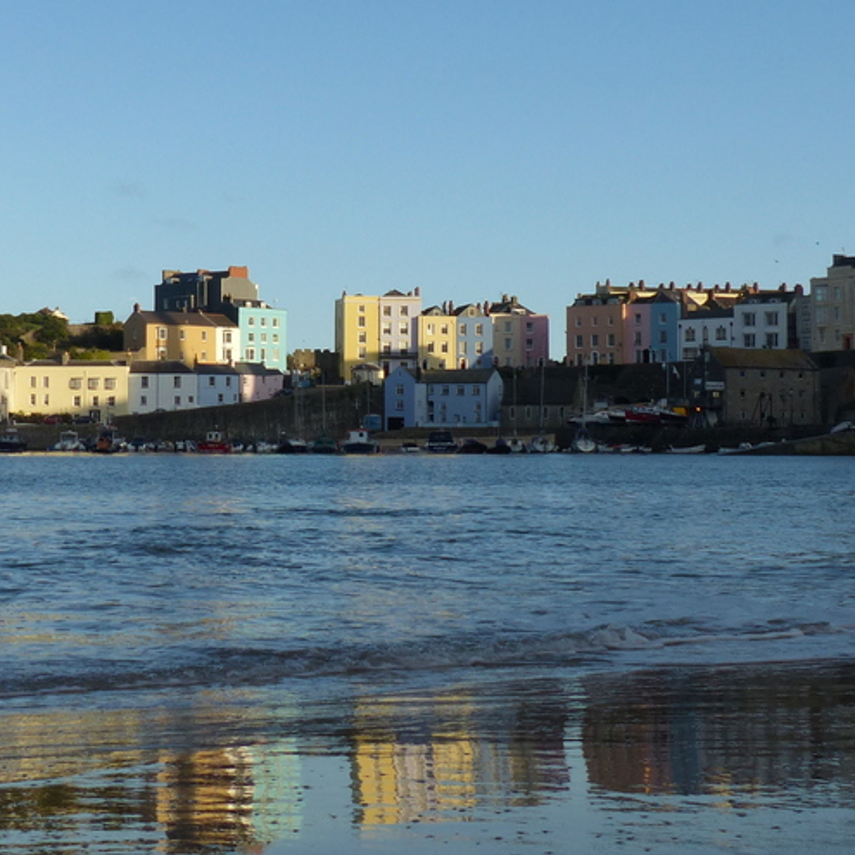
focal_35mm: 75
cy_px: 332
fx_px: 2096
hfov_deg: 23.0
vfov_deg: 23.0
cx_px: 304
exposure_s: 1/800
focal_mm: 6.3
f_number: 4
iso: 100
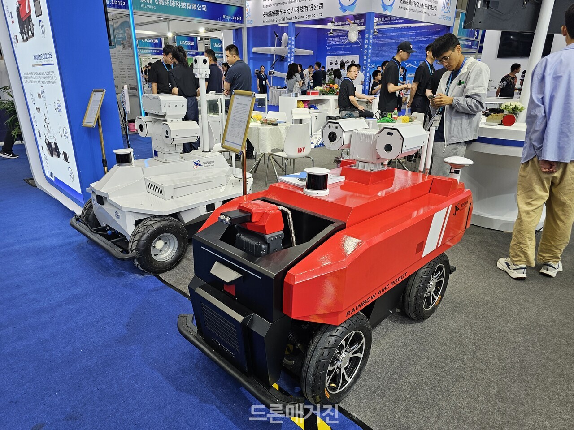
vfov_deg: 58.9
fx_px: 381
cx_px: 287
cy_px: 215
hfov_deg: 73.9
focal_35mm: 23
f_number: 1.7
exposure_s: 1/100
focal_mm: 6.3
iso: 50
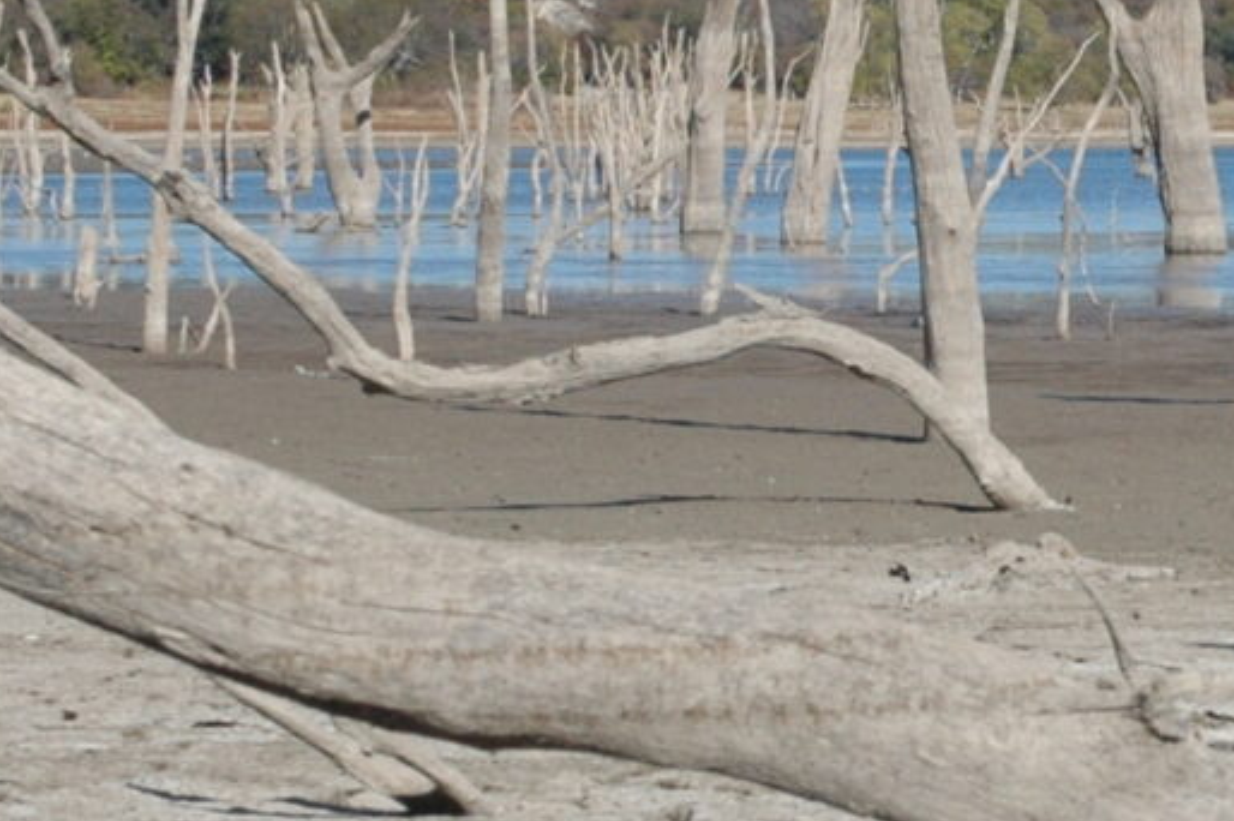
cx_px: 2331
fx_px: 9214
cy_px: 209
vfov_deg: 5.1
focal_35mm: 269
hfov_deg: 7.4
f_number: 13
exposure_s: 1/640
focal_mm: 45
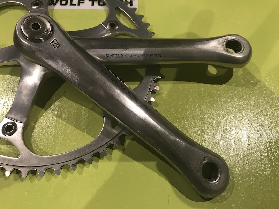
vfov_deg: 49.7
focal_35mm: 28
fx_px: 226
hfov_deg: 63.4
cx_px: 140
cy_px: 104
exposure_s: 1/15
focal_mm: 3.99
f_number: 1.8
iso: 40
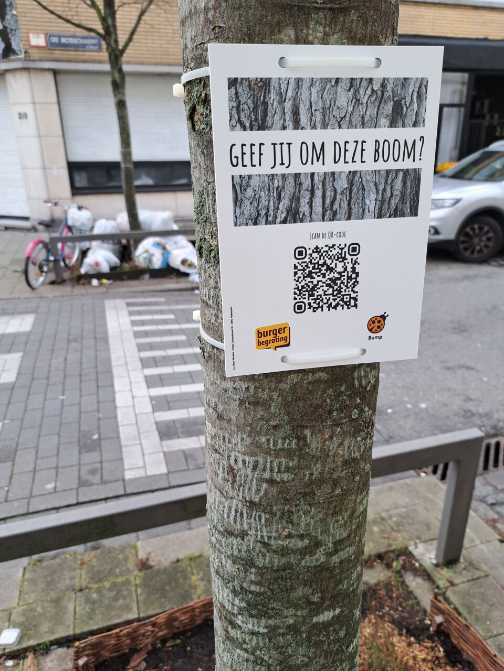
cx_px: 252
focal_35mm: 24
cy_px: 336
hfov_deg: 56.8
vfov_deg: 71.6
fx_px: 466
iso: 50
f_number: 1.8
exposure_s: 1/100
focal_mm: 5.23
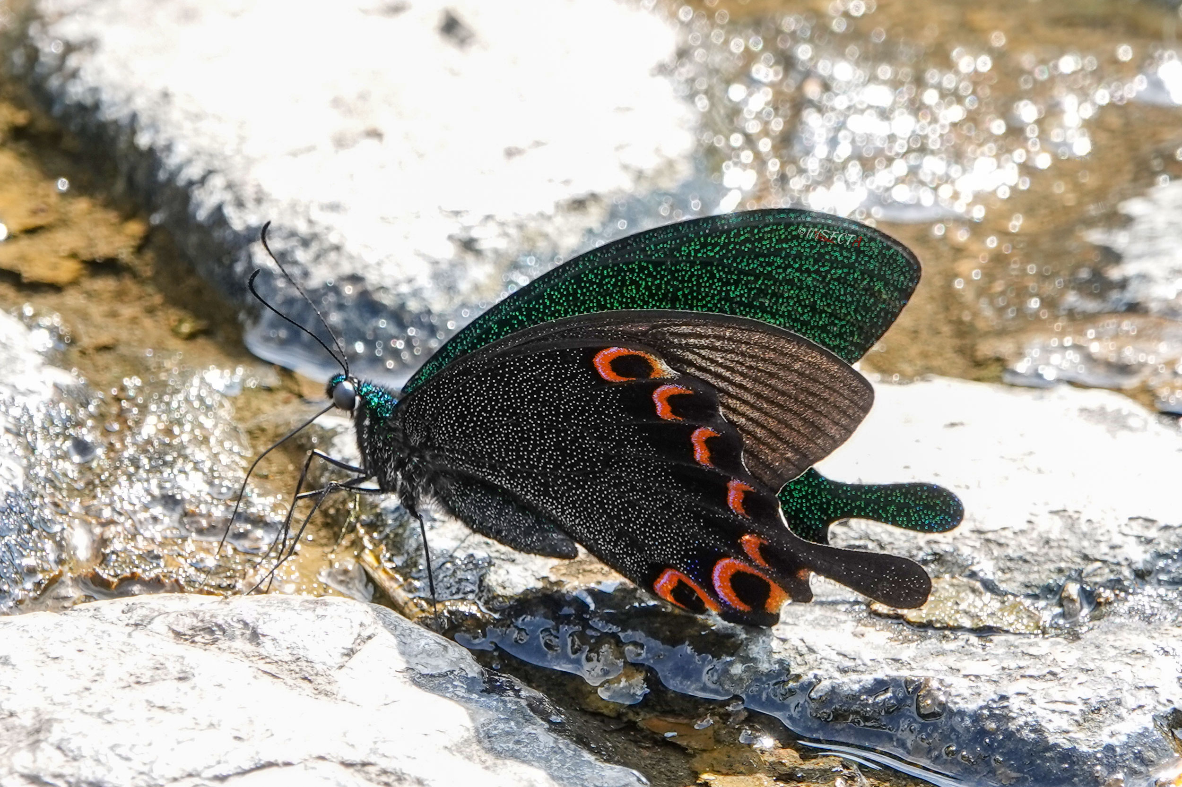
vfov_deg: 2.3
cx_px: 591
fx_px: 19696
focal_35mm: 600
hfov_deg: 3.4
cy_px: 394
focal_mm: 220
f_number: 4
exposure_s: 1/160
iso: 100
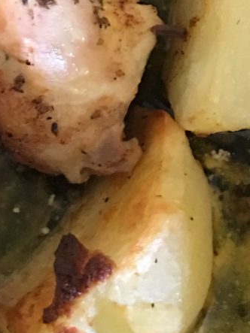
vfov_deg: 13.8
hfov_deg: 10.9
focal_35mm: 134
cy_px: -170
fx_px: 1291
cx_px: -51
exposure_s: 1/10
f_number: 2.2
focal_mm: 4.15
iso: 100
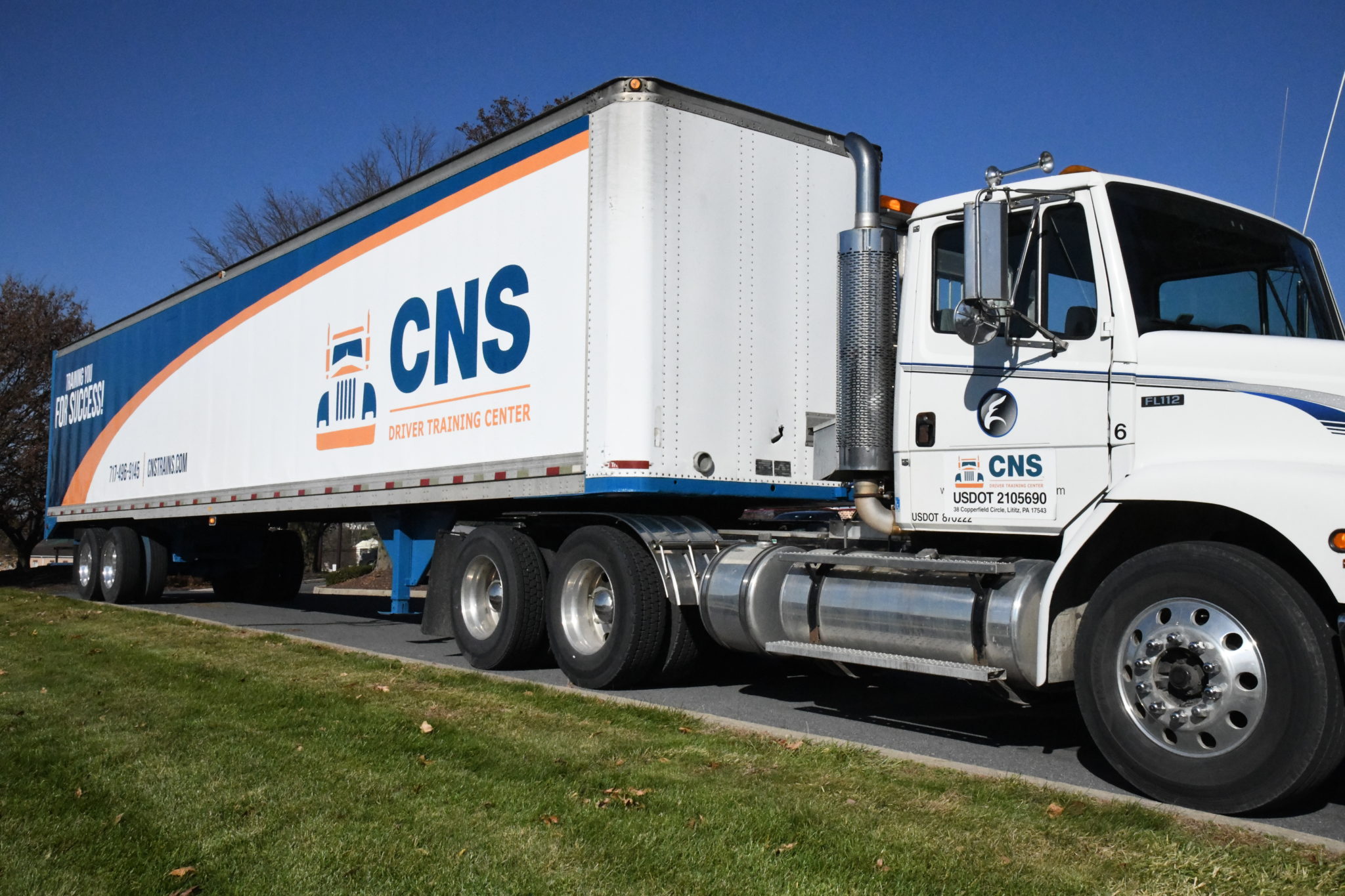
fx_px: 1270
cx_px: 672
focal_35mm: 34
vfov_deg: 38.9
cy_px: 448
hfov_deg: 55.8
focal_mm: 34
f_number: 22
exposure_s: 1/8000
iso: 12800
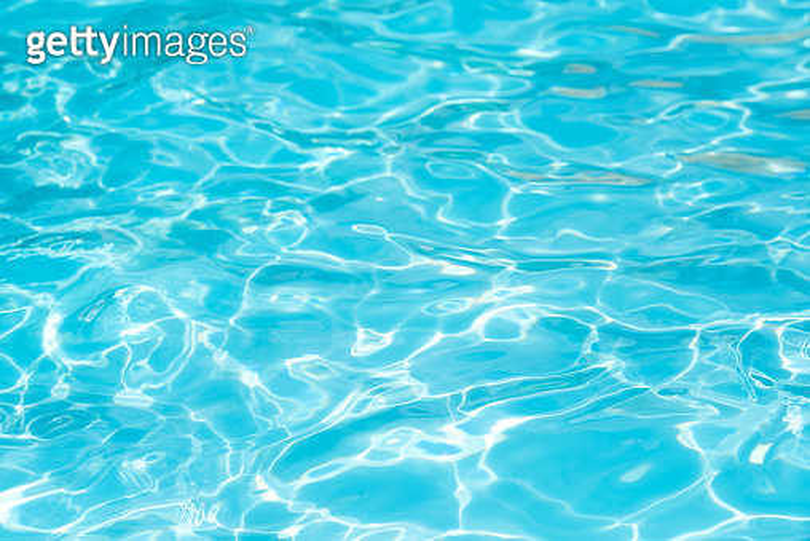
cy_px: 270
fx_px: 3263
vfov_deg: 9.5
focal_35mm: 145
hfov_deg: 14.1
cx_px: 405
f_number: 5.6
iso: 100
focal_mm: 145
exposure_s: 1/2500
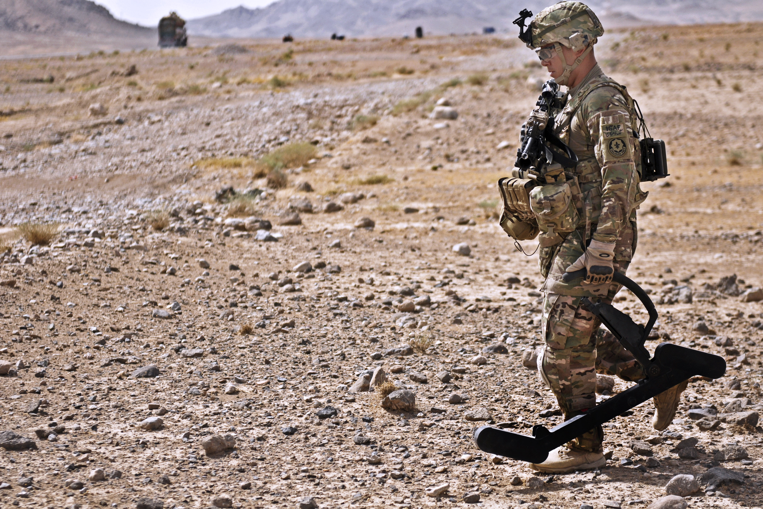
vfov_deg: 13.0
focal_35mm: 105
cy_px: 254
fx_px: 2225
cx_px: 382
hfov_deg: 19.5
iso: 250
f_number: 2.8
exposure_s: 1/3200
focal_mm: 70
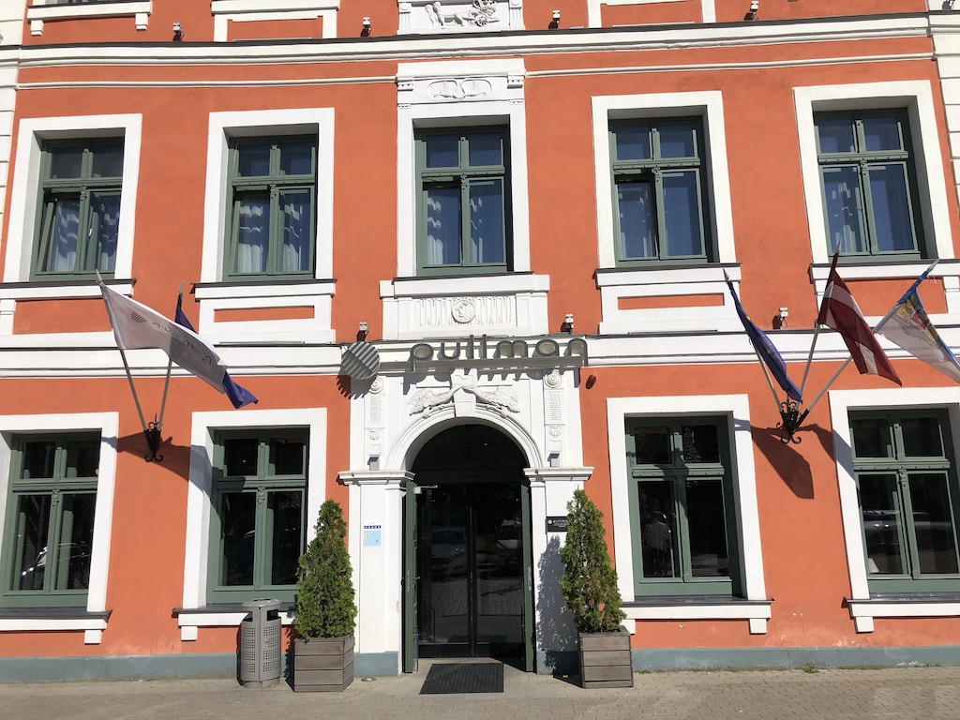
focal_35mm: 28
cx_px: 480
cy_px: 360
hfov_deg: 63.4
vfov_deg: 49.7
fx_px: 777
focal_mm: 4
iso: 20
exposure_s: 1/4367
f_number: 1.8
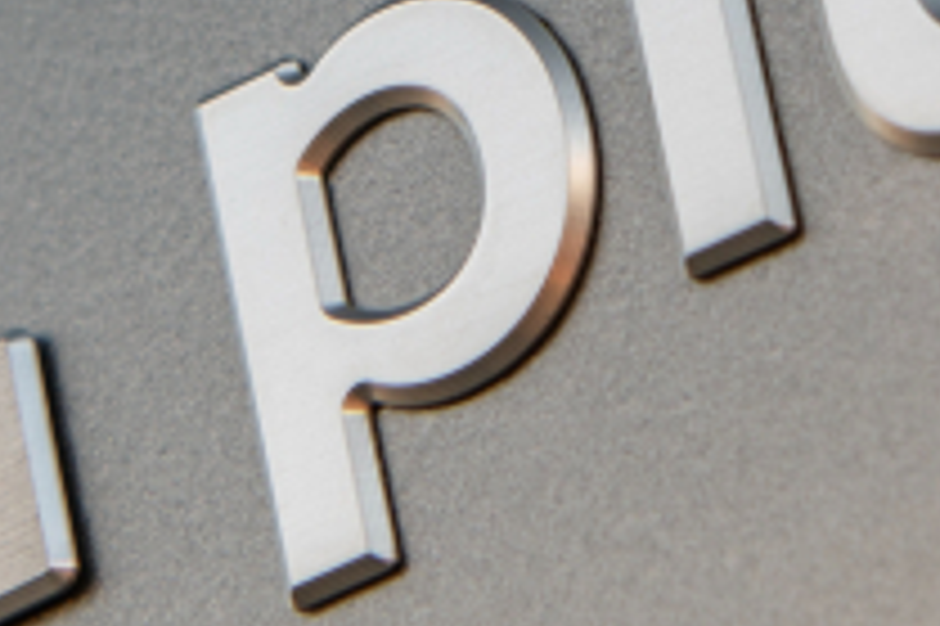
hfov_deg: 5.6
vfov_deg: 3.7
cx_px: 769
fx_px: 9601
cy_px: -464
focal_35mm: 368
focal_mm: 48
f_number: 5
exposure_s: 1/50
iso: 100
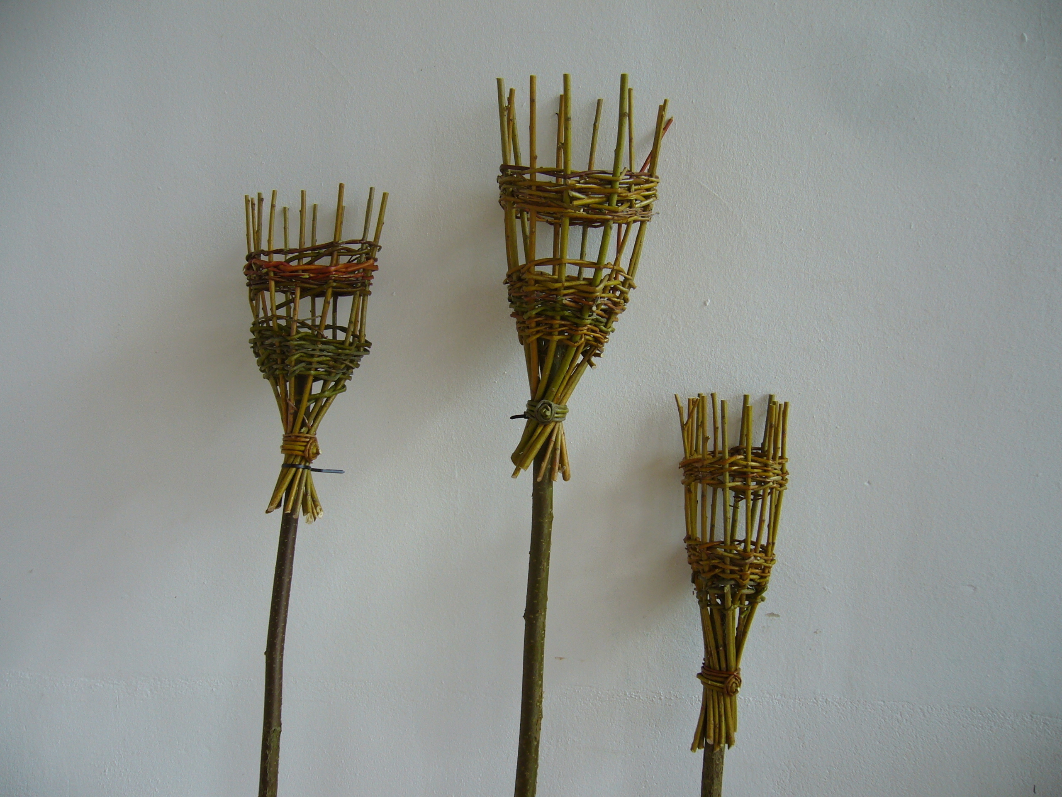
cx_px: 531
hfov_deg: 52.6
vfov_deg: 40.7
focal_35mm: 35
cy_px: 398
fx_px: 1074
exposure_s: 1/50
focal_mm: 5.8
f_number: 2.8
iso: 80
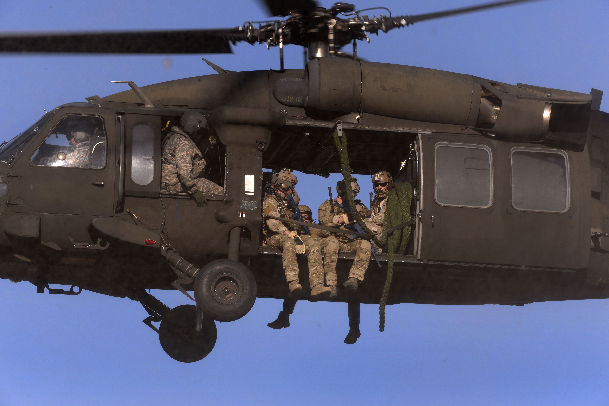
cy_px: 203
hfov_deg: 12.8
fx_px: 2706
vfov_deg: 8.6
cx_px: 304
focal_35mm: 160
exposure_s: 1/250
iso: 200
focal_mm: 160
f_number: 4.5
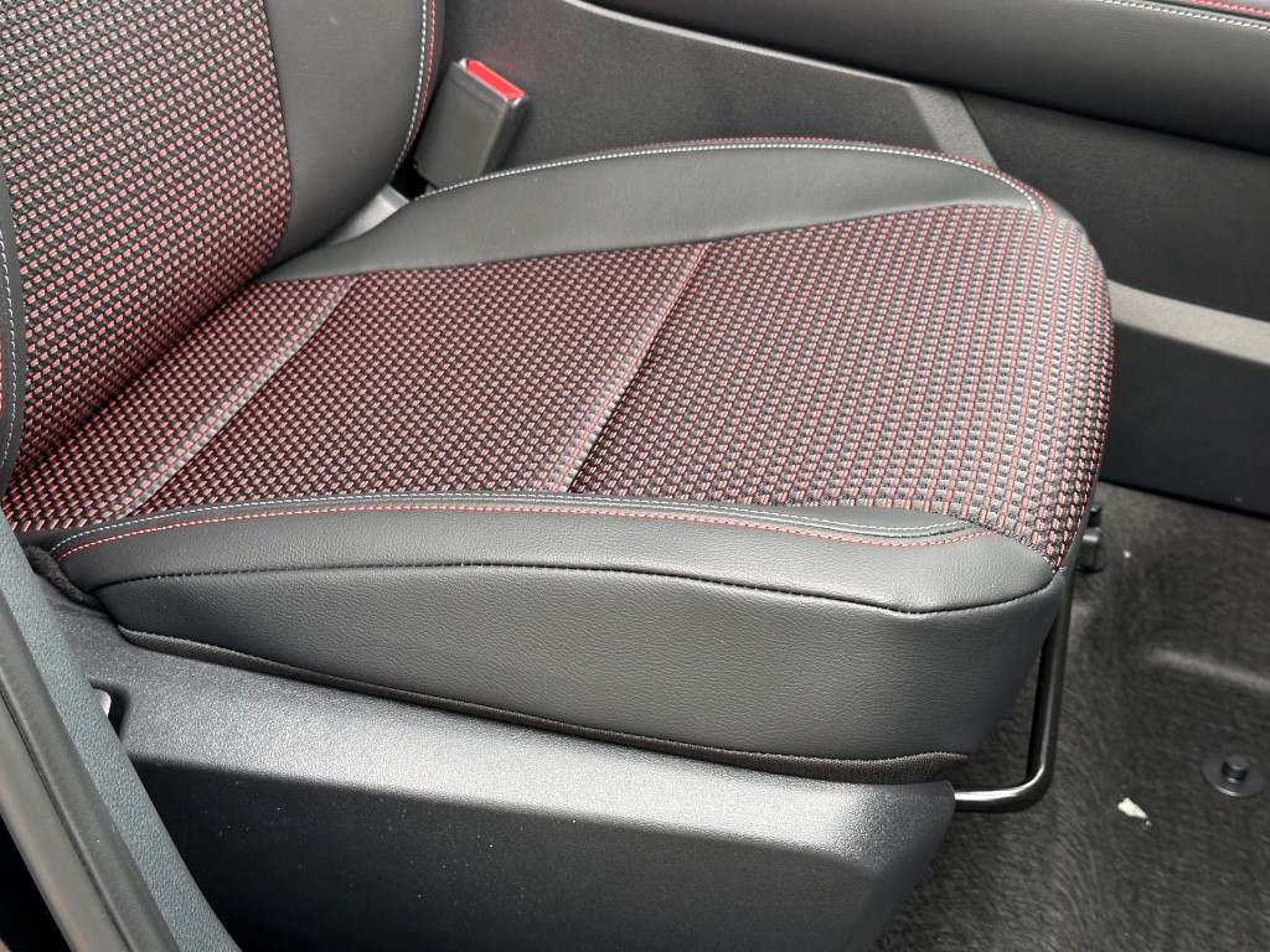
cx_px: 635
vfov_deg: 30.3
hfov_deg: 39.7
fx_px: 1761
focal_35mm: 48
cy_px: 476
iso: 80
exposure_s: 1/111
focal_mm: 6.86
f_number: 1.78
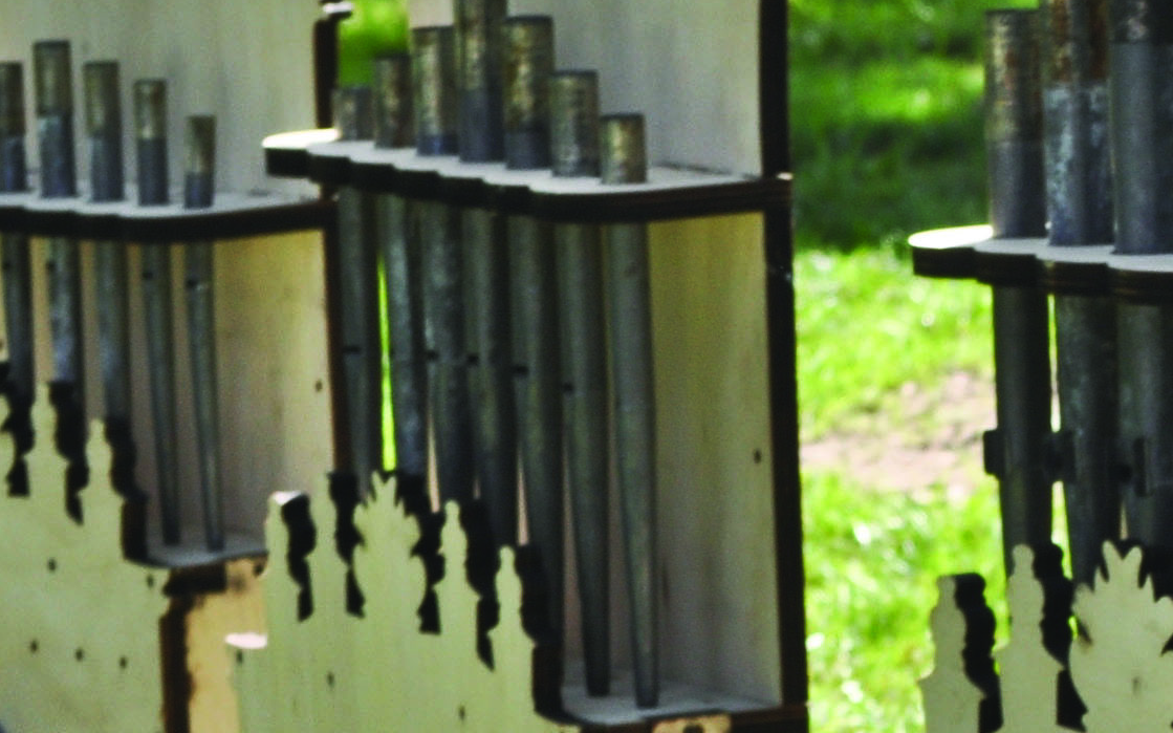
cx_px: 1525
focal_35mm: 322
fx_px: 10291
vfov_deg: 4.1
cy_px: 1043
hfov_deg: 6.5
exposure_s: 1/320
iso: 200
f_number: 9
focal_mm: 55
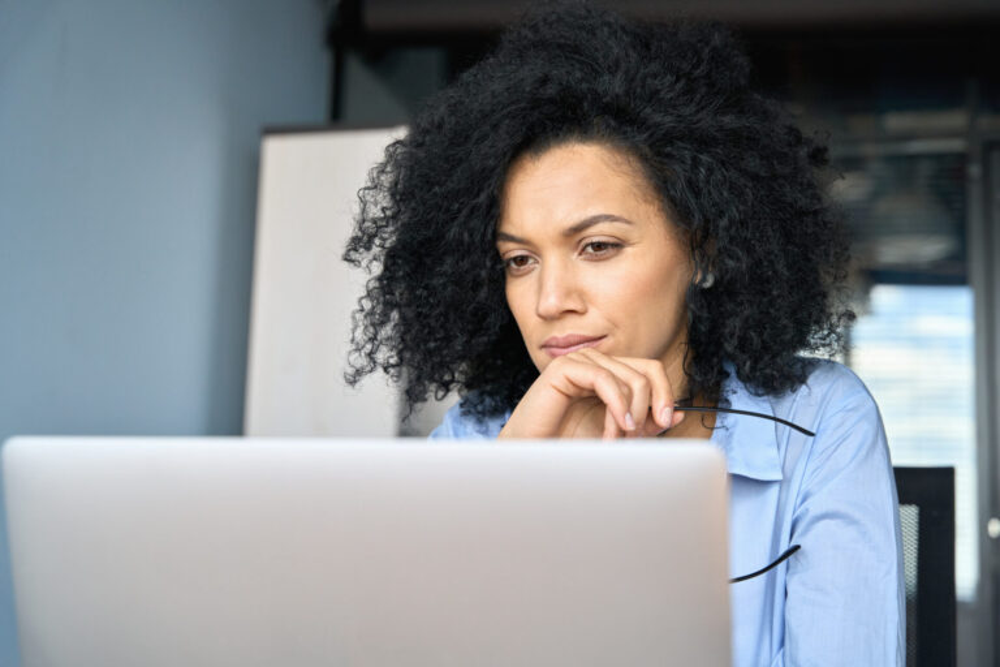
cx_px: 500
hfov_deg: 39.1
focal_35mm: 51
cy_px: 334
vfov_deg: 26.6
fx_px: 1408
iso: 1250
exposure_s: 1/250
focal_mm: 50.7
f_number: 4
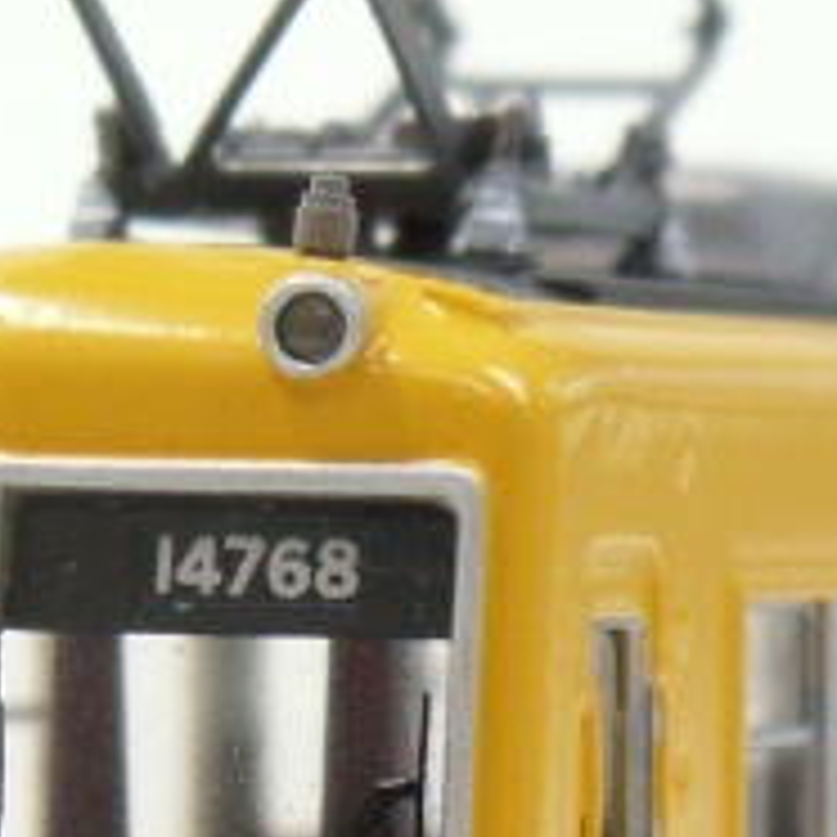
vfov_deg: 9.2
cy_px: 711
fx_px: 5170
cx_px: 760
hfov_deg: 9.2
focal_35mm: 189
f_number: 3.2
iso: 100
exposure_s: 1/20
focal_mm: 10.28
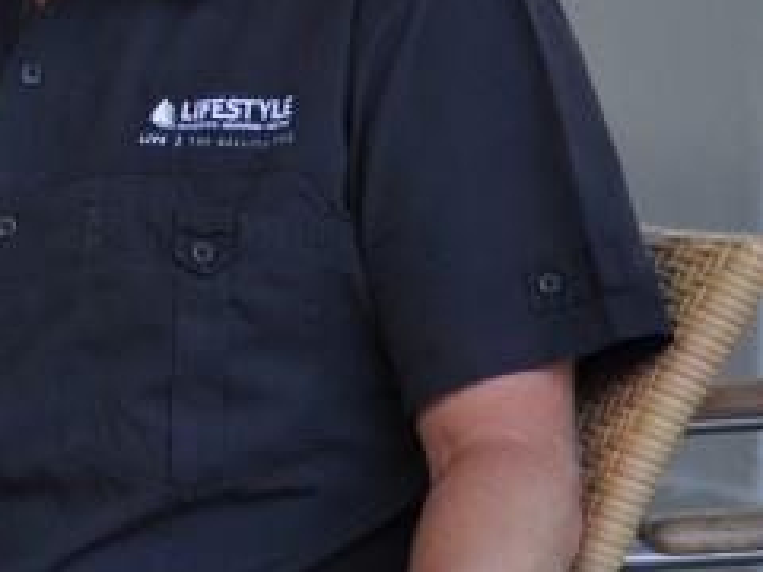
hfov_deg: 5.3
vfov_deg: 4.0
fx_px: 8143
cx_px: -383
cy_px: -83
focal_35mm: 369
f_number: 5.6
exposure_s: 1/125
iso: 250
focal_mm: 85
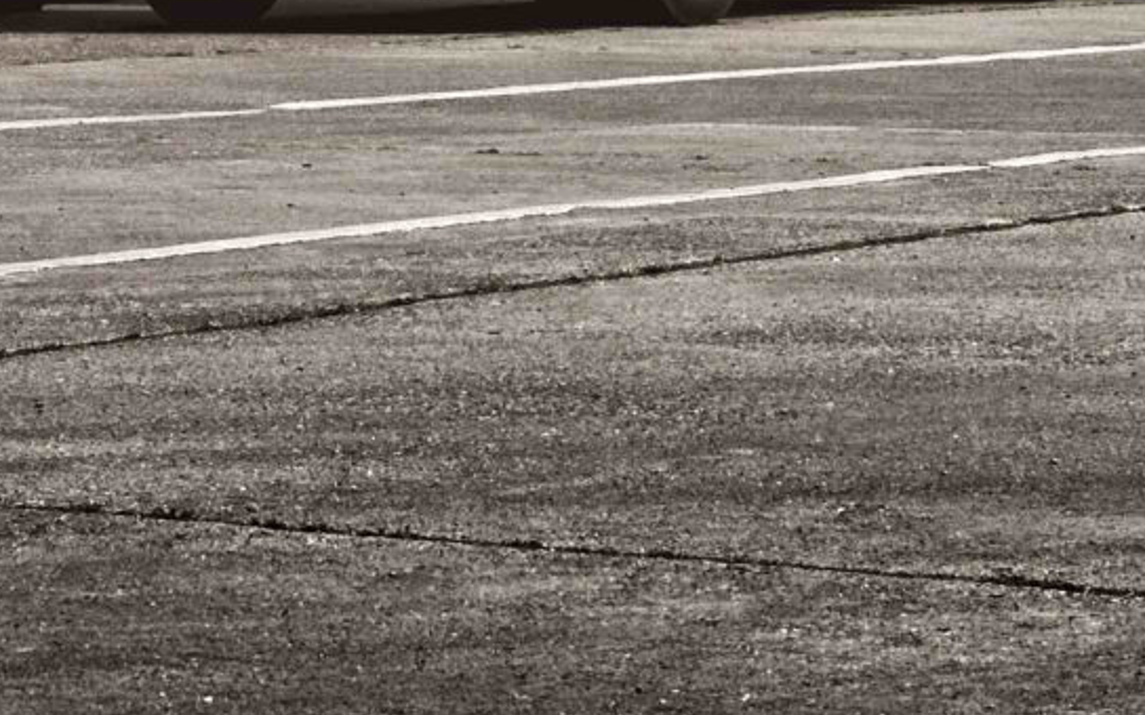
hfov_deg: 11.4
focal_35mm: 182
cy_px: -747
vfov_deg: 6.9
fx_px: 5679
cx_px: 86
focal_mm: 38
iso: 100
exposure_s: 1/200
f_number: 16
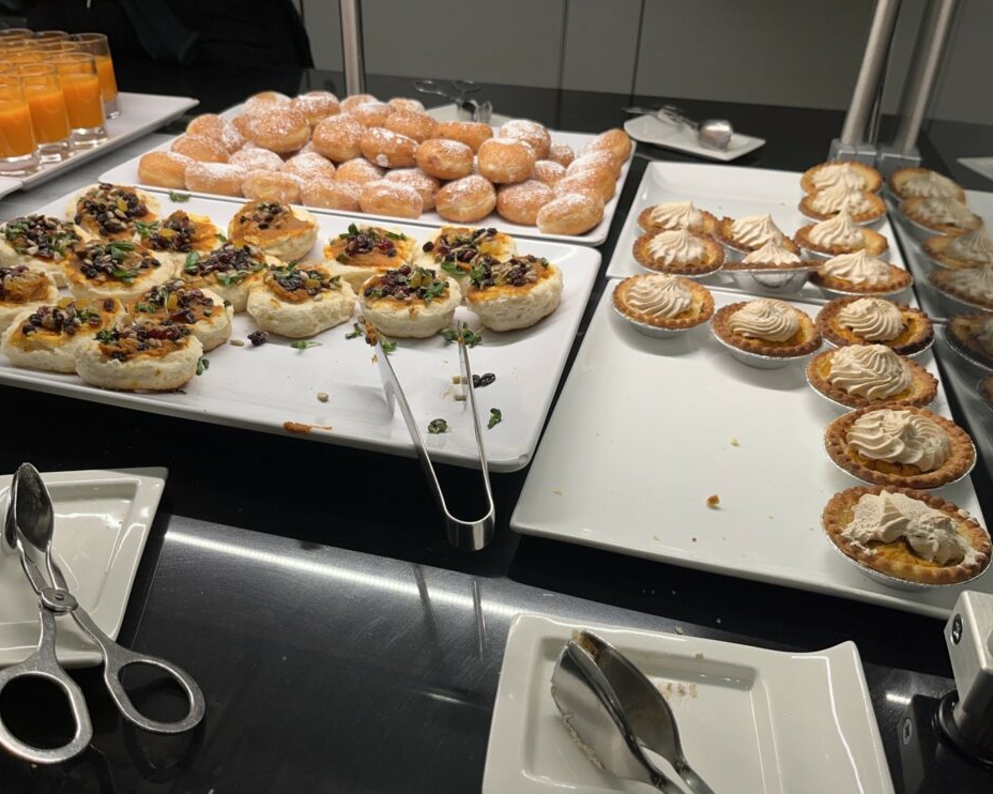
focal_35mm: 28
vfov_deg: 51.5
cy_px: 410
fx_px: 823
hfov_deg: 62.1
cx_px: 458
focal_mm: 5.1
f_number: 1.6
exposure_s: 1/120
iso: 50
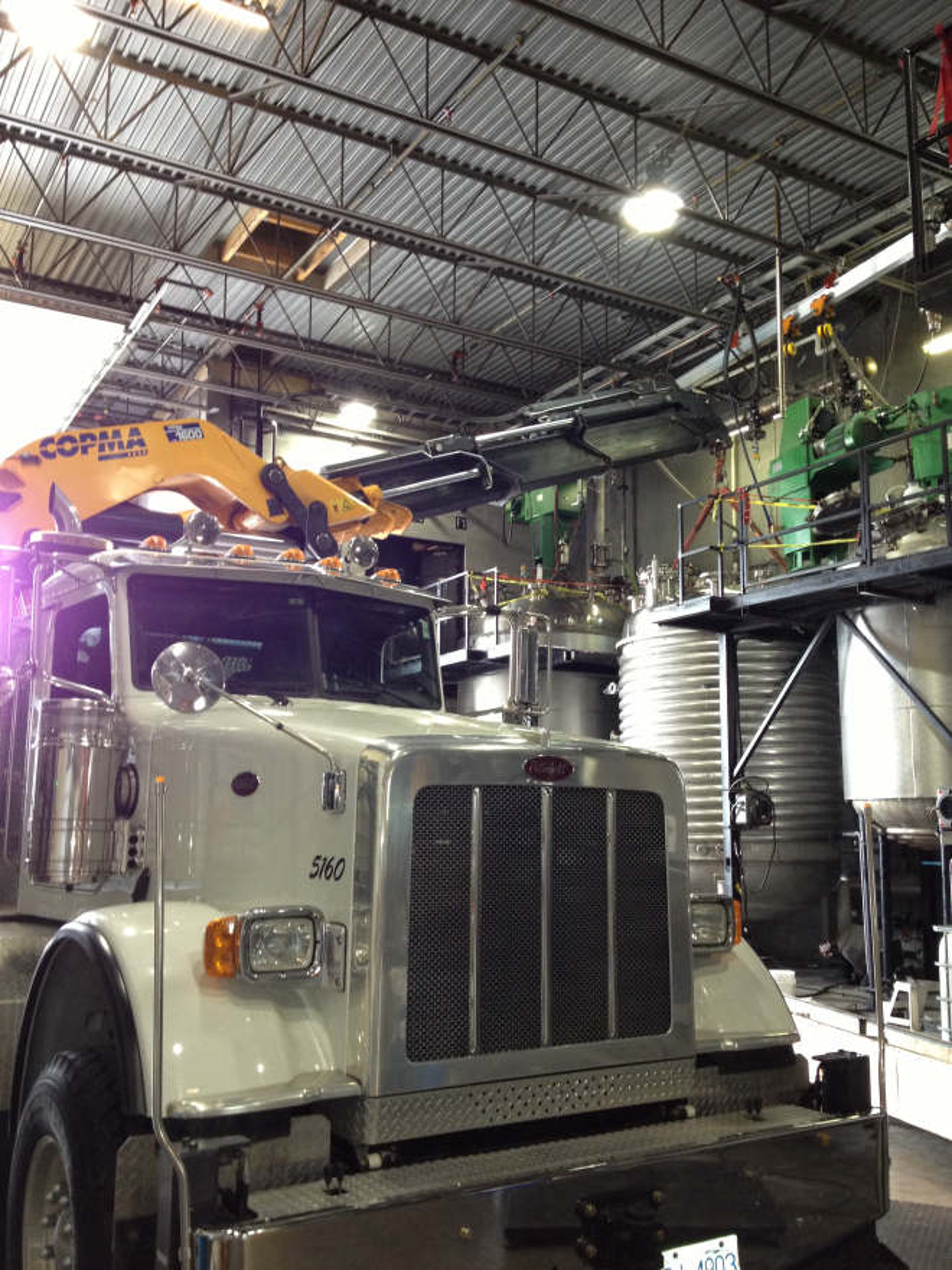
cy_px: 635
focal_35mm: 35
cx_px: 476
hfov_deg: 40.7
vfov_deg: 52.6
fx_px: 1283
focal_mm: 4.28
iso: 125
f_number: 2.4
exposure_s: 1/20
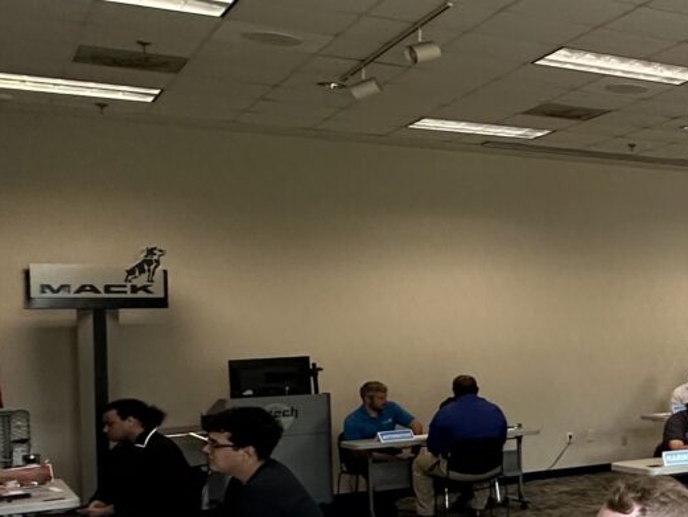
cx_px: 1012
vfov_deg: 26.5
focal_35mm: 55
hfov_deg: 26.3
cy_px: 328
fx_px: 1093
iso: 160
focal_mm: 2.22
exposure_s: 1/60
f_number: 2.2
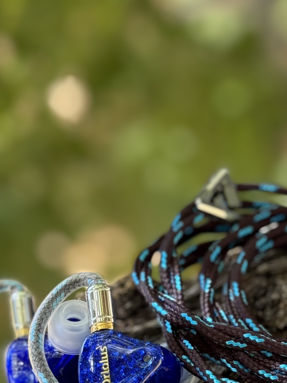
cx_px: 295
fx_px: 1249
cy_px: 278
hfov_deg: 12.9
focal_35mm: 113
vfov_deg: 17.3
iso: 64
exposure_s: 1/131
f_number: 1.78
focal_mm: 6.76
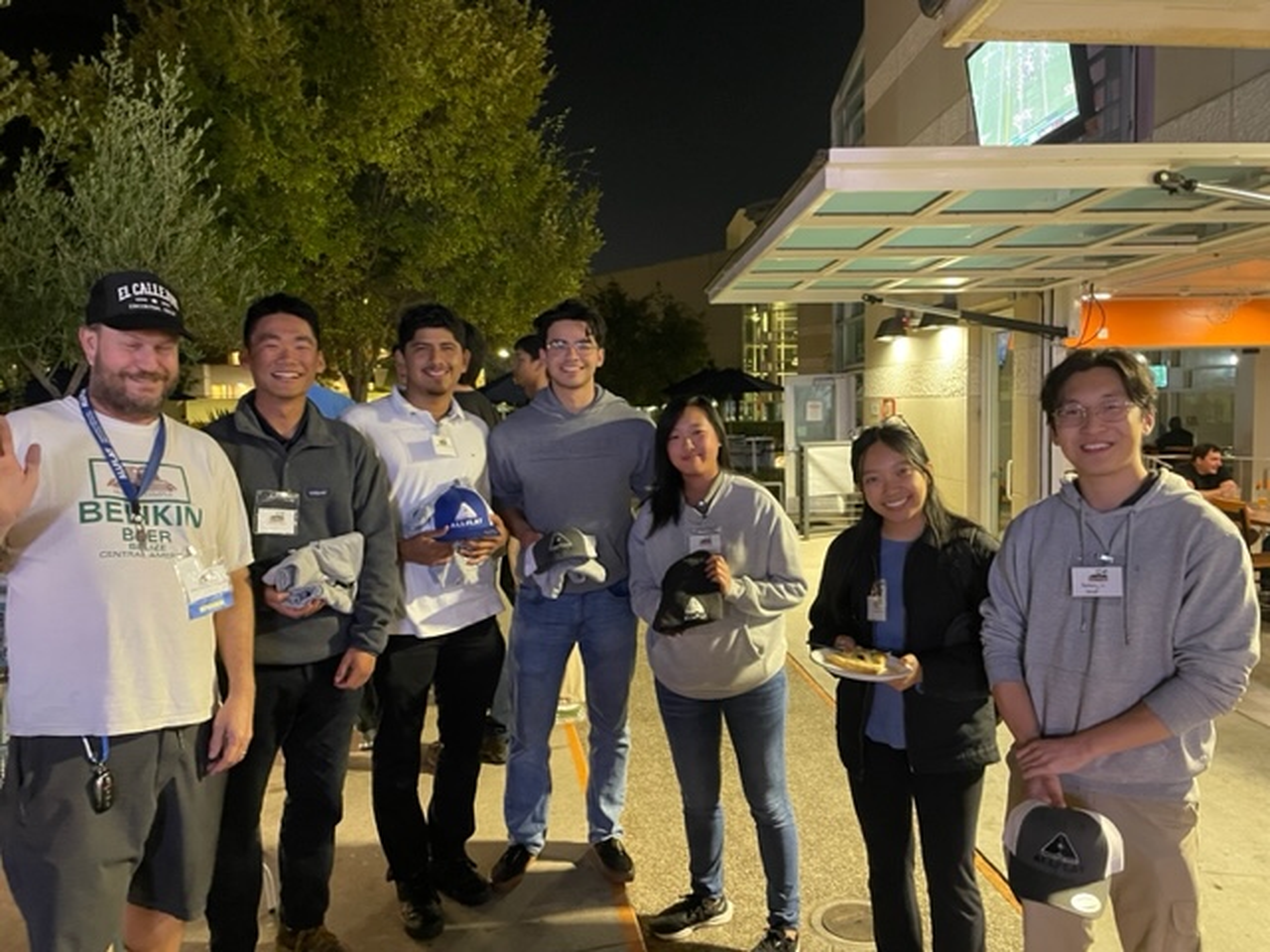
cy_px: 476
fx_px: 954
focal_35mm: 26
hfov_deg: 67.3
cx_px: 635
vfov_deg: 53.1
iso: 800
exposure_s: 1/30
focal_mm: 4.2
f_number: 1.6
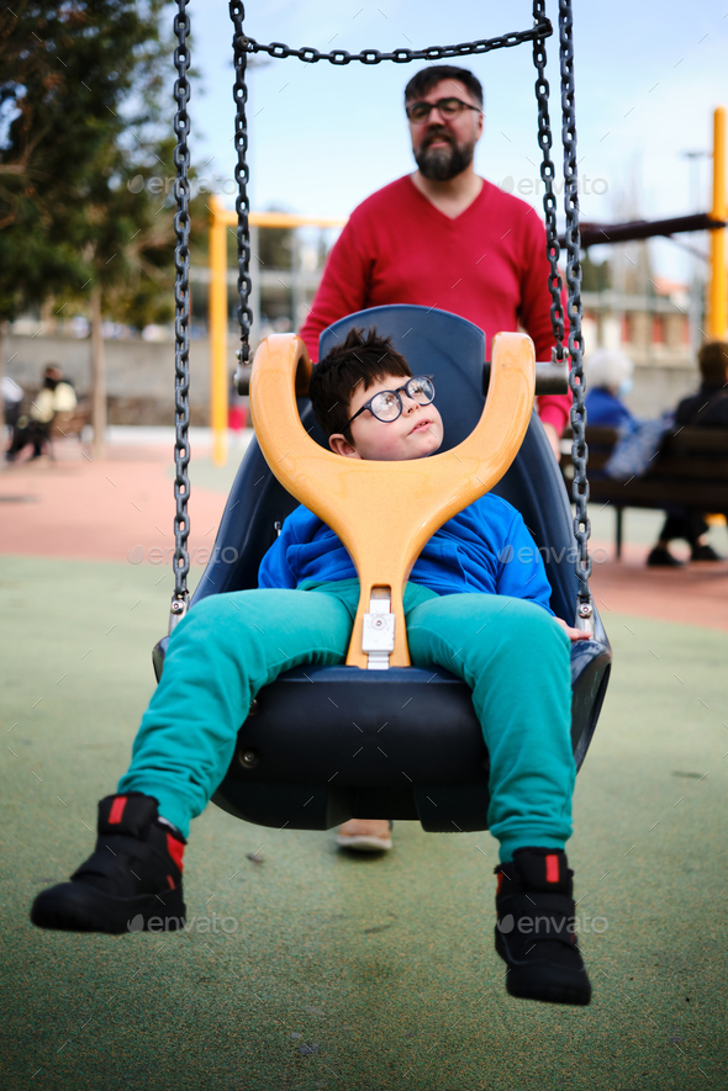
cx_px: 364
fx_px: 1517
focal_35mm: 50
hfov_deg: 27.0
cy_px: 546
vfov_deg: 39.6
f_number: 1.4
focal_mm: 33
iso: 160
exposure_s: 1/2000
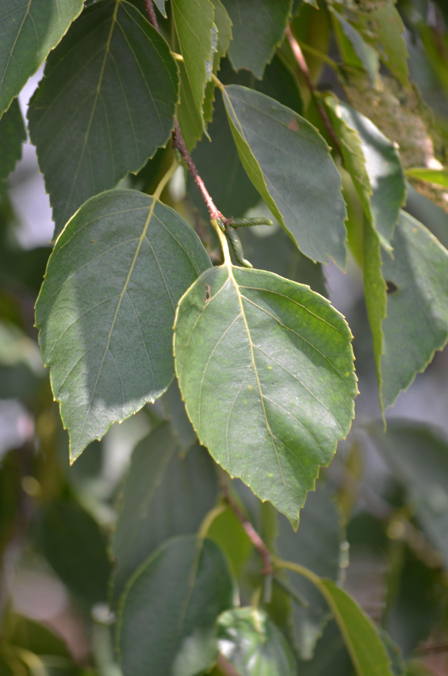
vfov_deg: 7.2
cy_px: 338
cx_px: 224
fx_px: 5344
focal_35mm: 285
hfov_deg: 4.8
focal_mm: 190
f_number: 5.6
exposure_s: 1/100
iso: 100
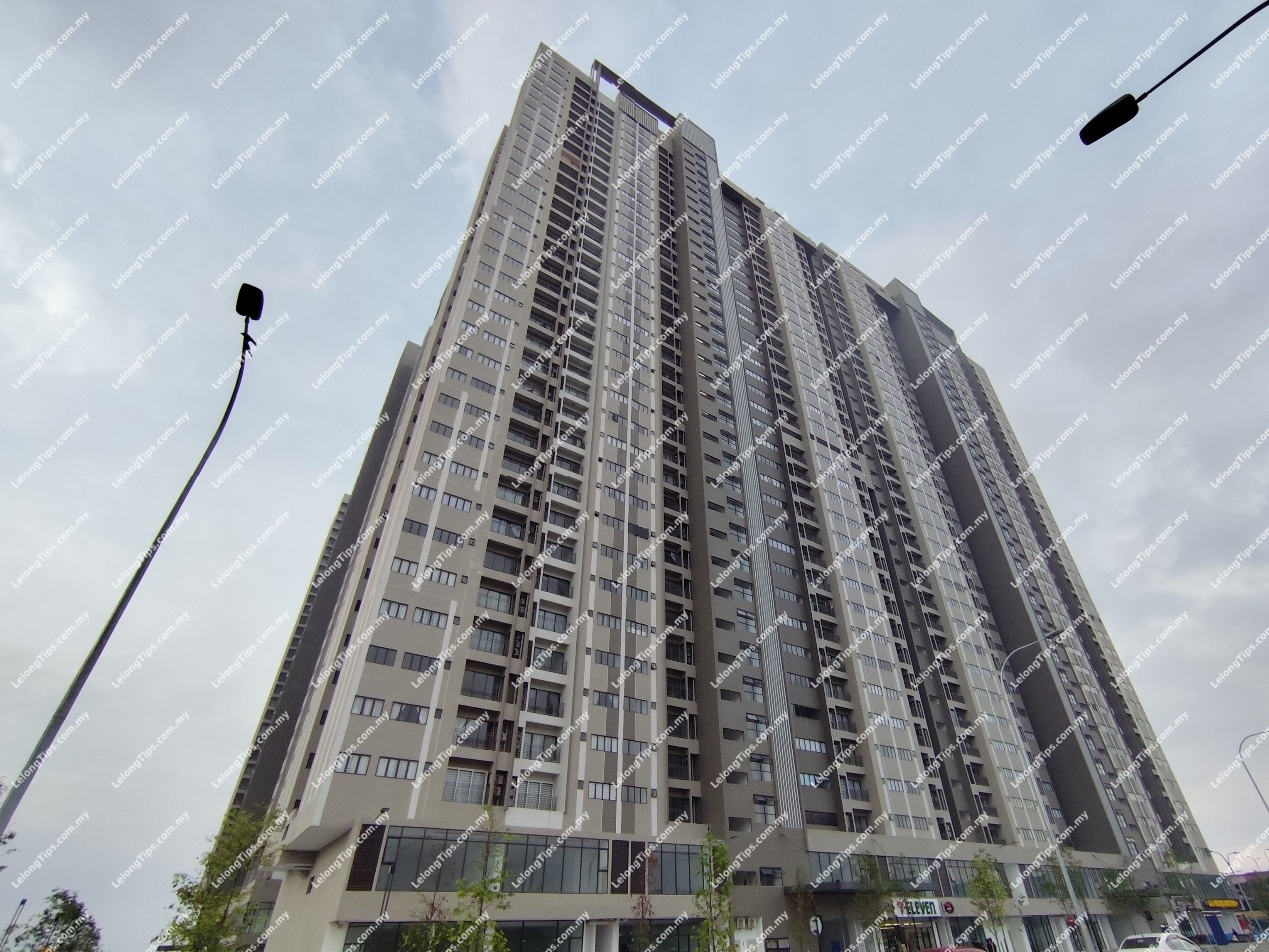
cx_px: 634
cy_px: 476
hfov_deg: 94.5
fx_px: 587
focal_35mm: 16
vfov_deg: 78.1
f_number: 2.2
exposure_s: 1/1105
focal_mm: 1.65
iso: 50
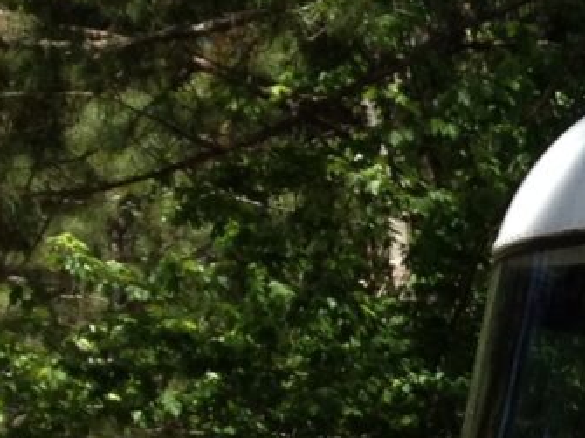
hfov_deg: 8.3
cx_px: 1556
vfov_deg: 6.8
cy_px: 679
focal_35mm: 214
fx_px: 3615
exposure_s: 1/746
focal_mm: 4.28
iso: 64
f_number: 2.4
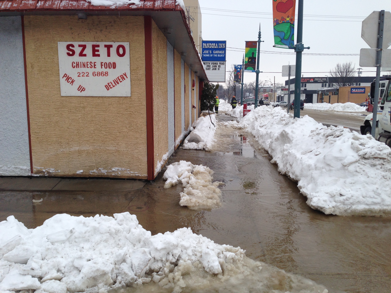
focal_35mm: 33
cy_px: 146
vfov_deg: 42.9
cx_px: 196
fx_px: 373
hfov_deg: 55.4
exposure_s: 1/437
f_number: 2.4
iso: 50
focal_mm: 4.12
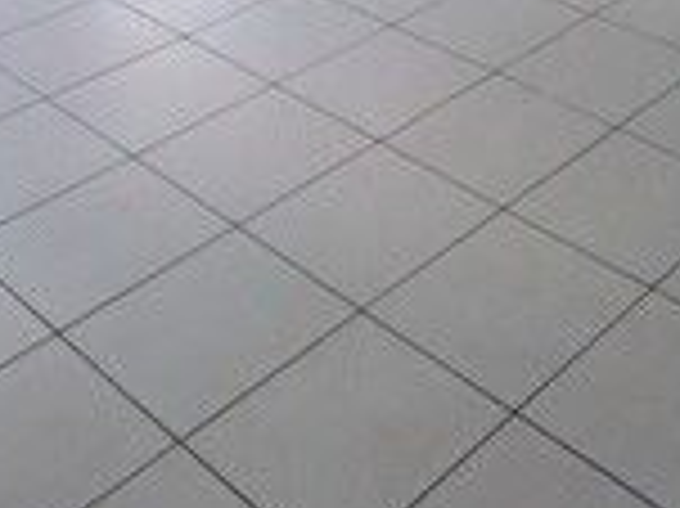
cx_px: 585
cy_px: -263
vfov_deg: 19.5
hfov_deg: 28.9
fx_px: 1276
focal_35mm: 65
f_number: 2.2
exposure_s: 1/284
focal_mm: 1.83
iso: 54
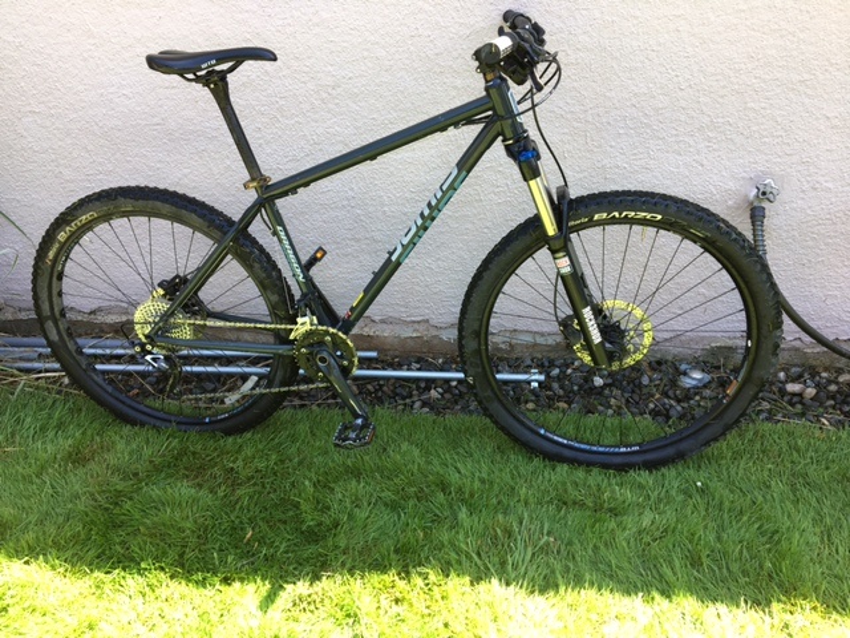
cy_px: 319
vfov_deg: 48.2
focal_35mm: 29
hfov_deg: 61.7
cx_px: 425
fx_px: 712
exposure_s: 1/120
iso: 32
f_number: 2.2
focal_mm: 4.15
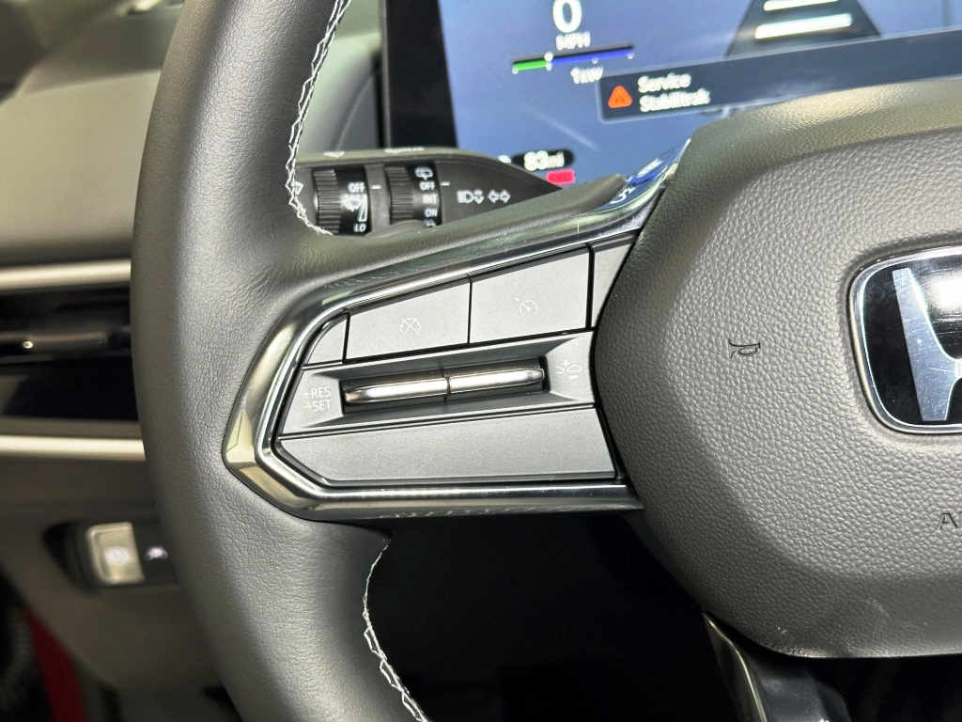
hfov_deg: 39.7
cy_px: 361
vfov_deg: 30.3
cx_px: 481
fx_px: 1334
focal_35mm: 48
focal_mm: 6.86
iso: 320
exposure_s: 1/40
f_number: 1.78
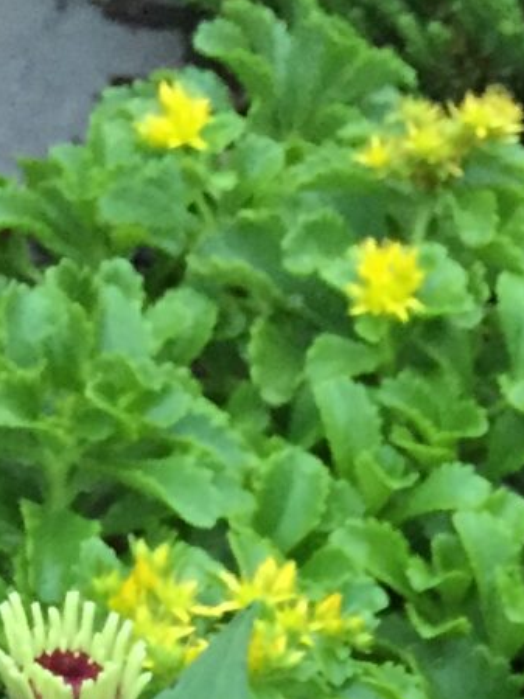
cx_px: 838
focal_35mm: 132
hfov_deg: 10.7
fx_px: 2667
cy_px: 1539
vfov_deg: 12.5
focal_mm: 4.15
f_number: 2.2
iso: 200
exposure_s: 1/30
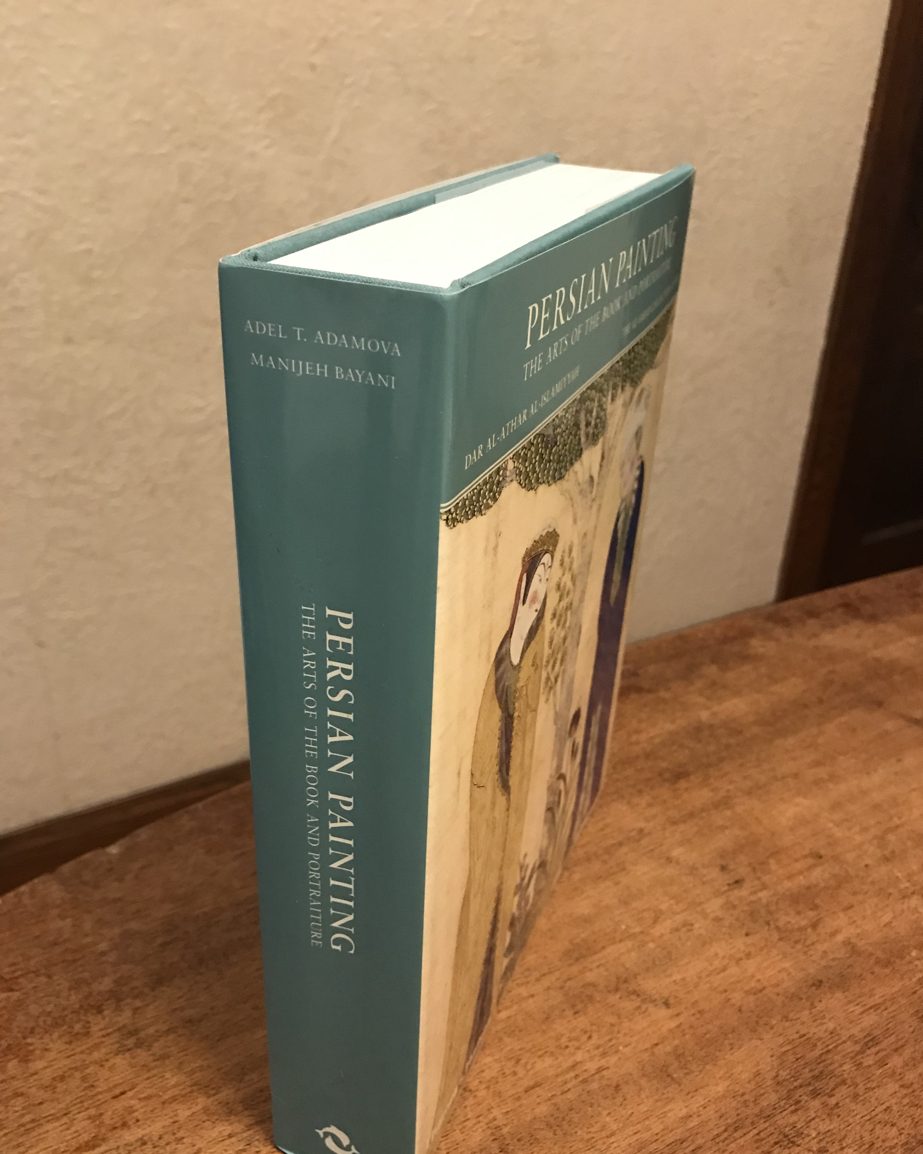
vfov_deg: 58.7
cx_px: 467
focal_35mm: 30
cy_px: 621
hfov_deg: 48.5
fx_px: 1024
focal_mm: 3.99
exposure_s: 1/15
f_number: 1.8
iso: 100
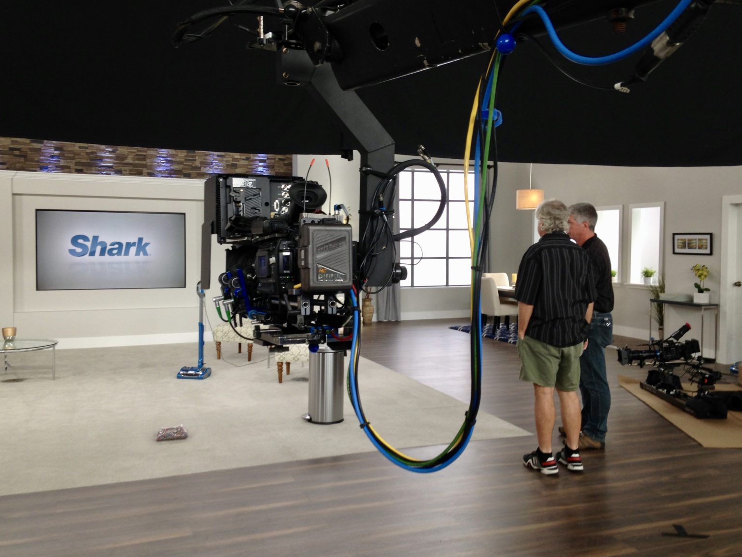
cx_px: 369
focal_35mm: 34
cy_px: 275
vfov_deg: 41.8
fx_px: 729
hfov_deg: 54.0
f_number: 2.4
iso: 50
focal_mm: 4.12
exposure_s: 1/40
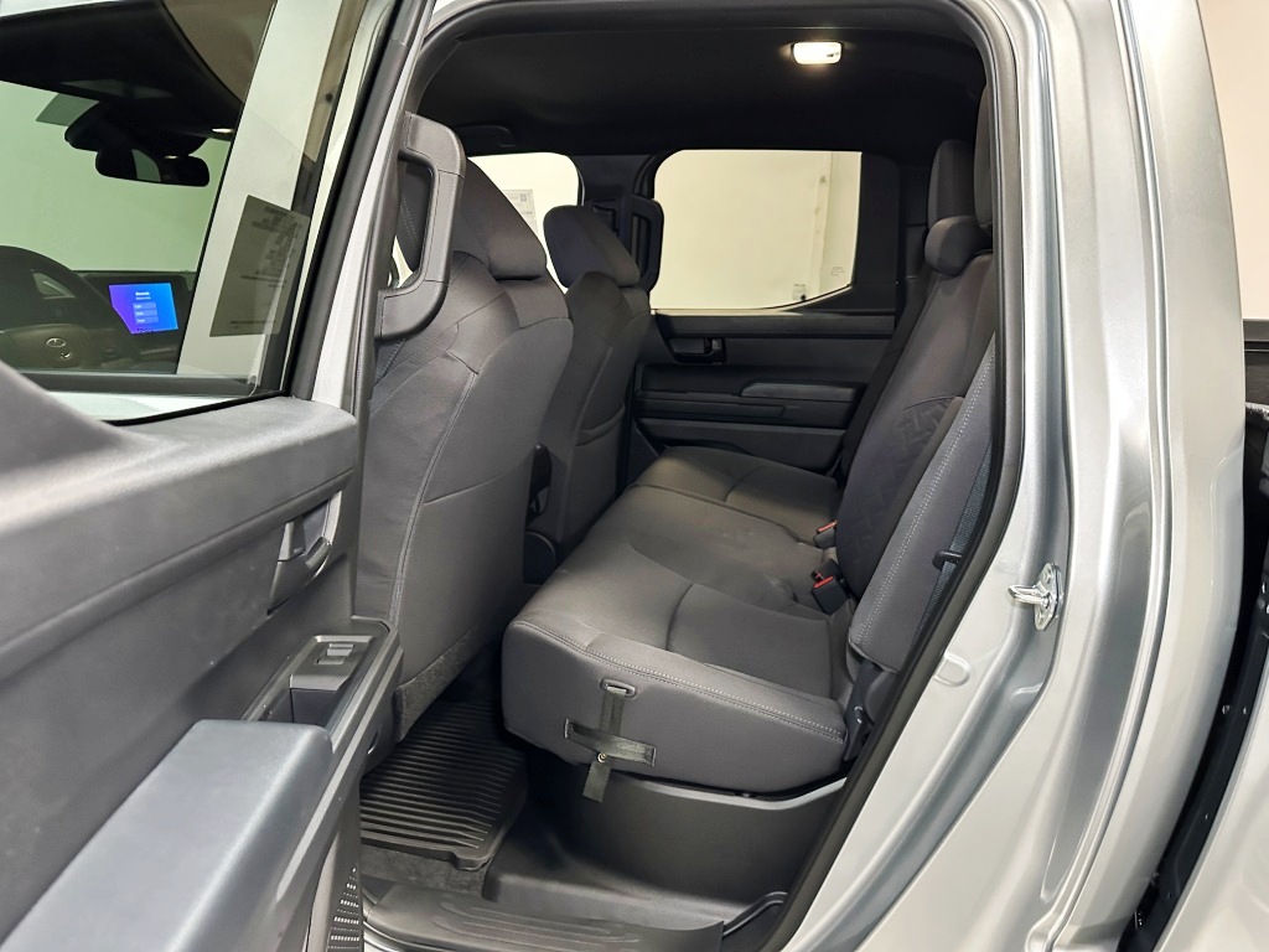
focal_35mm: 24
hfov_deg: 71.6
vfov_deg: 56.8
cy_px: 476
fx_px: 880
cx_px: 634
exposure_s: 1/40
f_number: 1.78
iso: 800
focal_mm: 6.86
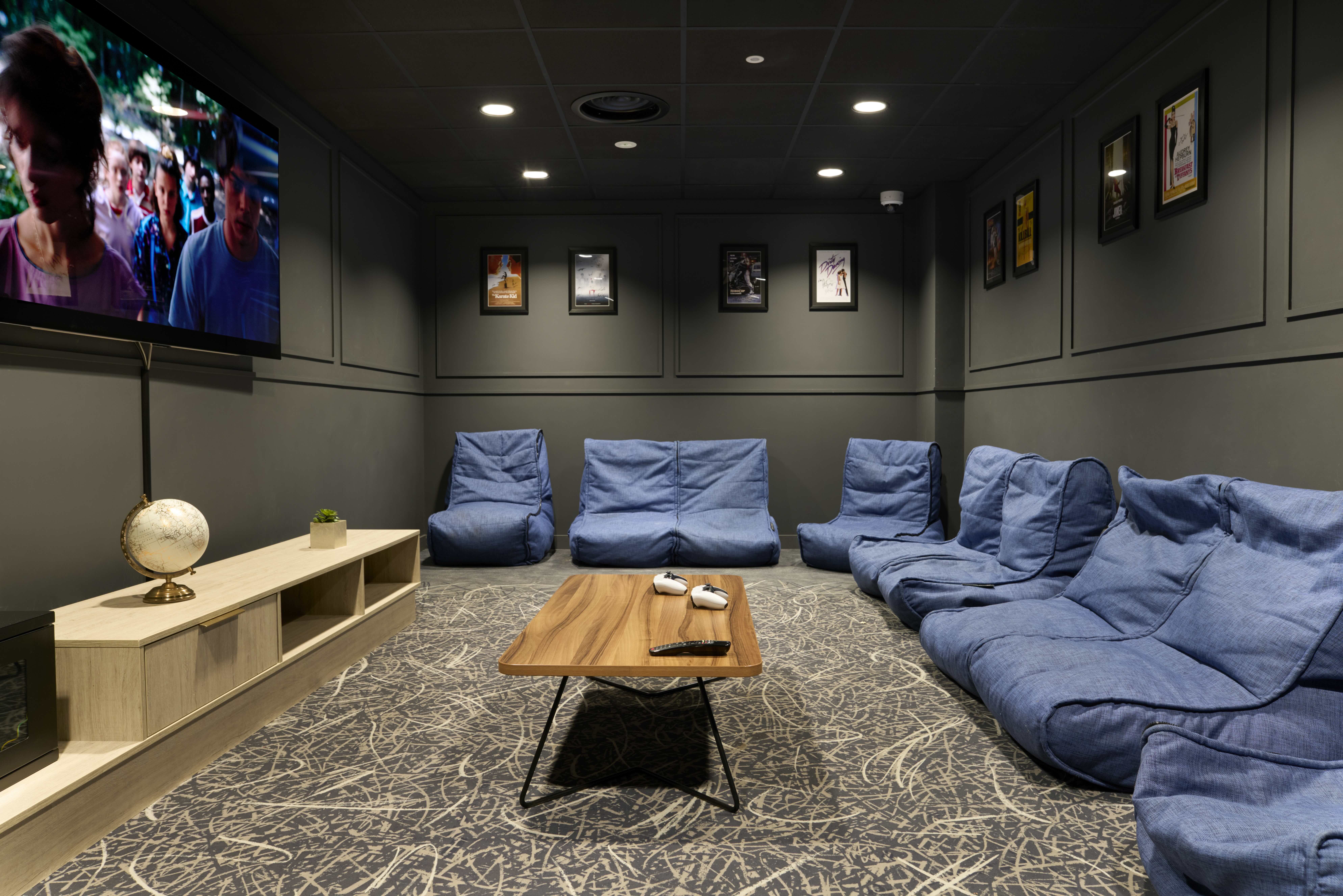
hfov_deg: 73.7
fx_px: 895
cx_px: 672
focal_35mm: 24
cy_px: 448
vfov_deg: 53.1
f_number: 8
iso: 400
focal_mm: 24
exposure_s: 1/8
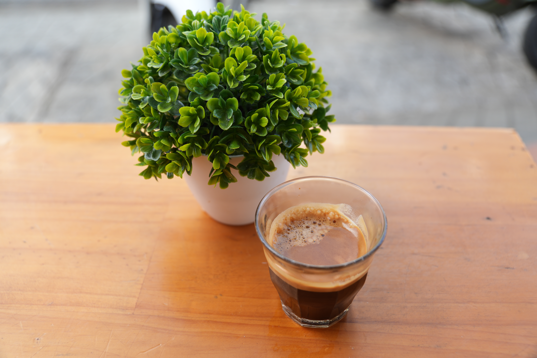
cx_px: 268
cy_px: 179
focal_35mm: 30
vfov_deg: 43.6
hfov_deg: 61.9
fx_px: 447
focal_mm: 20
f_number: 2.8
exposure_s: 1/200
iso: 100
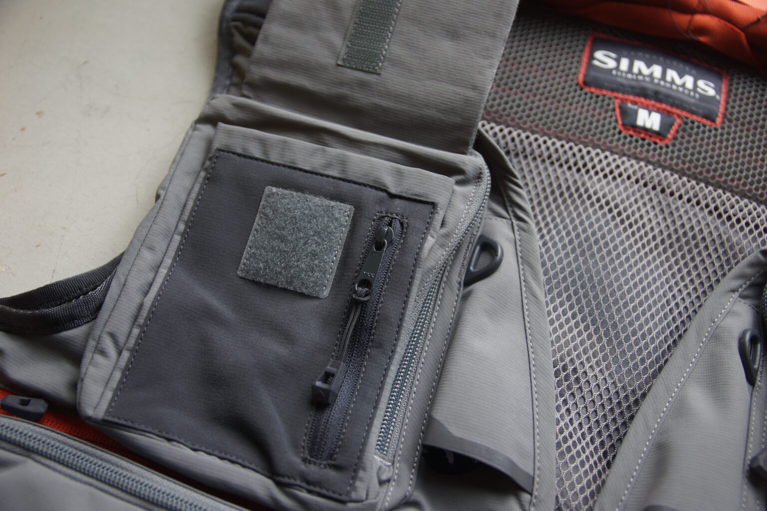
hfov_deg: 49.6
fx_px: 831
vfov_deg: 34.2
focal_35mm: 39
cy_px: 256
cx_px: 384
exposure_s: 1/20
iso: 100
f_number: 3.2
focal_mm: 26
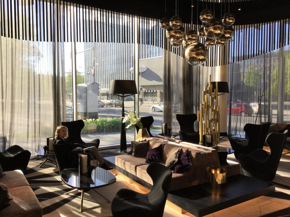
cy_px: 108
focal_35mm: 31
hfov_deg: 58.4
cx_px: 145
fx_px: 260
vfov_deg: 45.4
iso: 32
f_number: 2.4
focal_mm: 3.3
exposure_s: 1/100
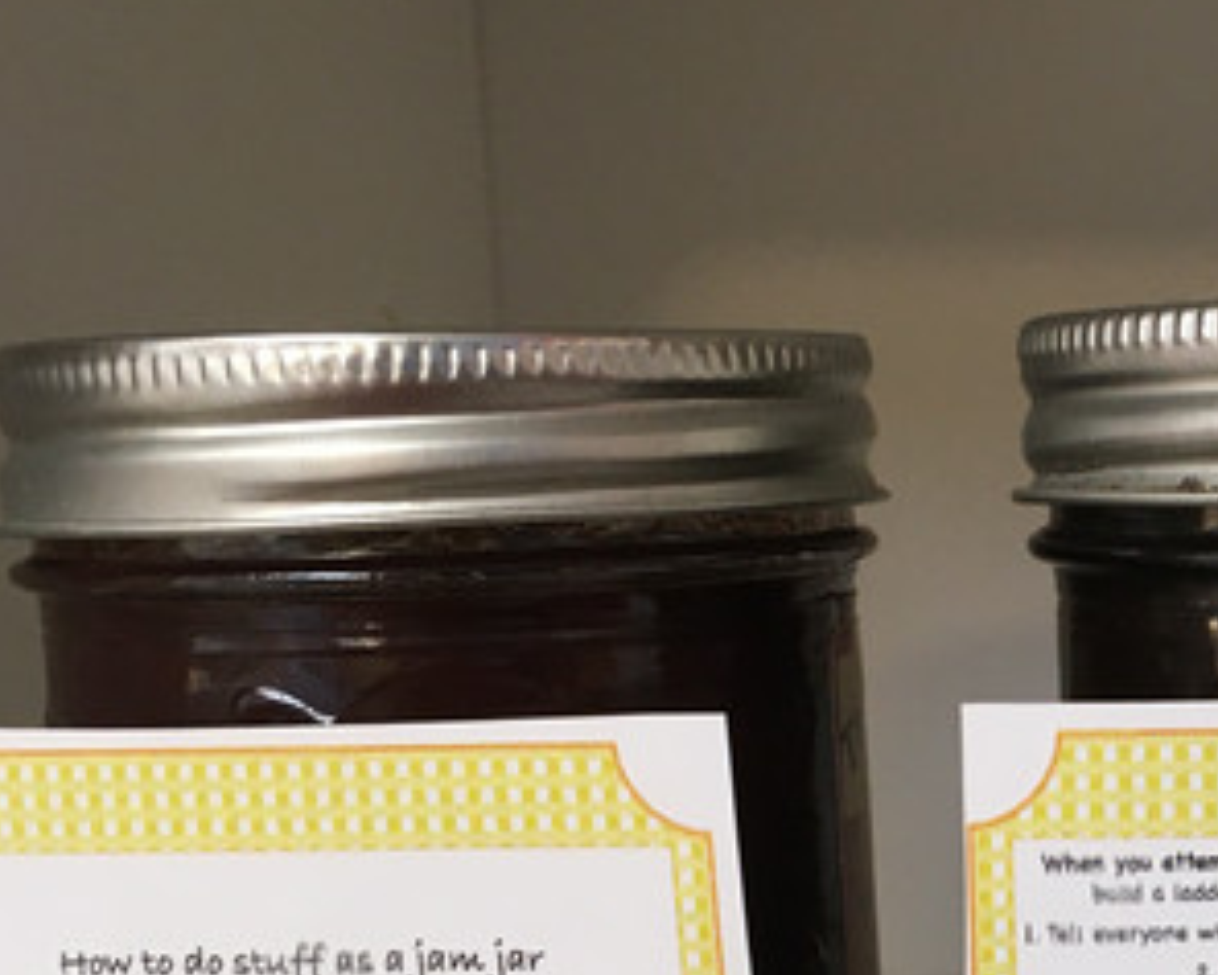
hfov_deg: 23.3
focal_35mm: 76
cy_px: 738
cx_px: 1395
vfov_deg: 20.0
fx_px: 2741
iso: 80
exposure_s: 1/30
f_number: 2.2
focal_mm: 4.15
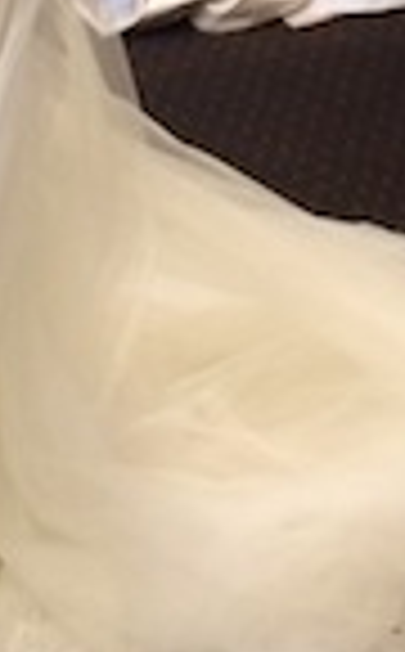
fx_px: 3124
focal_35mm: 176
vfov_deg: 11.0
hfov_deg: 7.4
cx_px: 436
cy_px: -580
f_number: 2.2
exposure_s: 1/30
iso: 80
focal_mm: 4.12
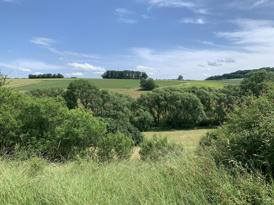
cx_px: 137
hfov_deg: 67.3
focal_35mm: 26
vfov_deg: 53.1
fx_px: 206
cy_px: 102
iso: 25
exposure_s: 1/2075
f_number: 1.8
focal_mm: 4.25
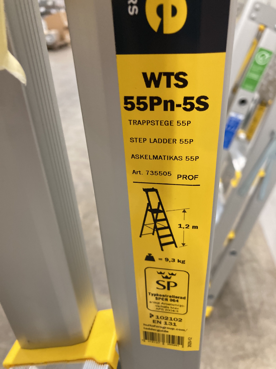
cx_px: 138
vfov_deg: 63.4
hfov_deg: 49.7
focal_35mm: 28
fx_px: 298
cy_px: 184
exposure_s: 1/60
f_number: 1.8
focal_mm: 3.99
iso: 125
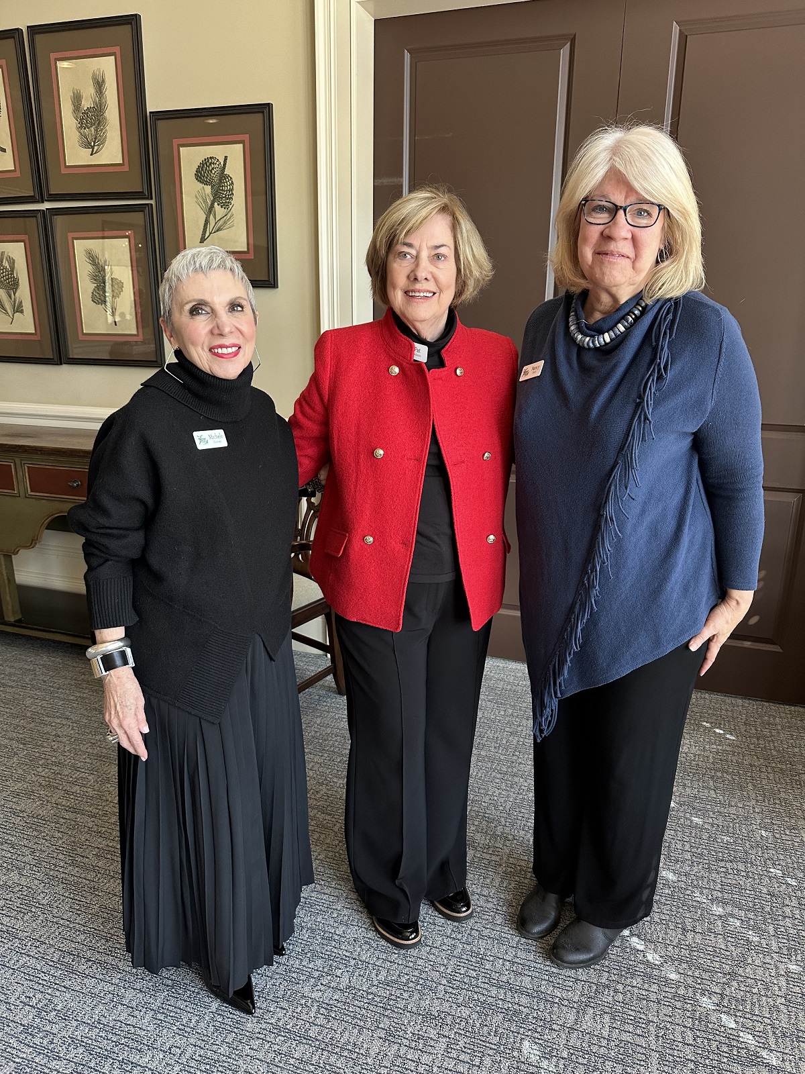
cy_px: 537
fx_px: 744
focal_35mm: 24
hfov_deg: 56.8
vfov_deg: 71.6
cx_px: 402
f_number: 1.78
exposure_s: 1/120
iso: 200
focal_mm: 6.86
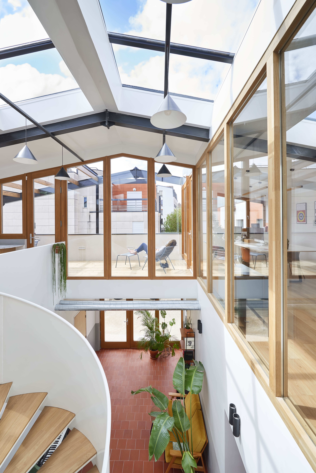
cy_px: 236
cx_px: 158
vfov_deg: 100.4
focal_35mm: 15
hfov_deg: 77.4
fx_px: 197
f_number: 13
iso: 100
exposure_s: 1/20
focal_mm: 15
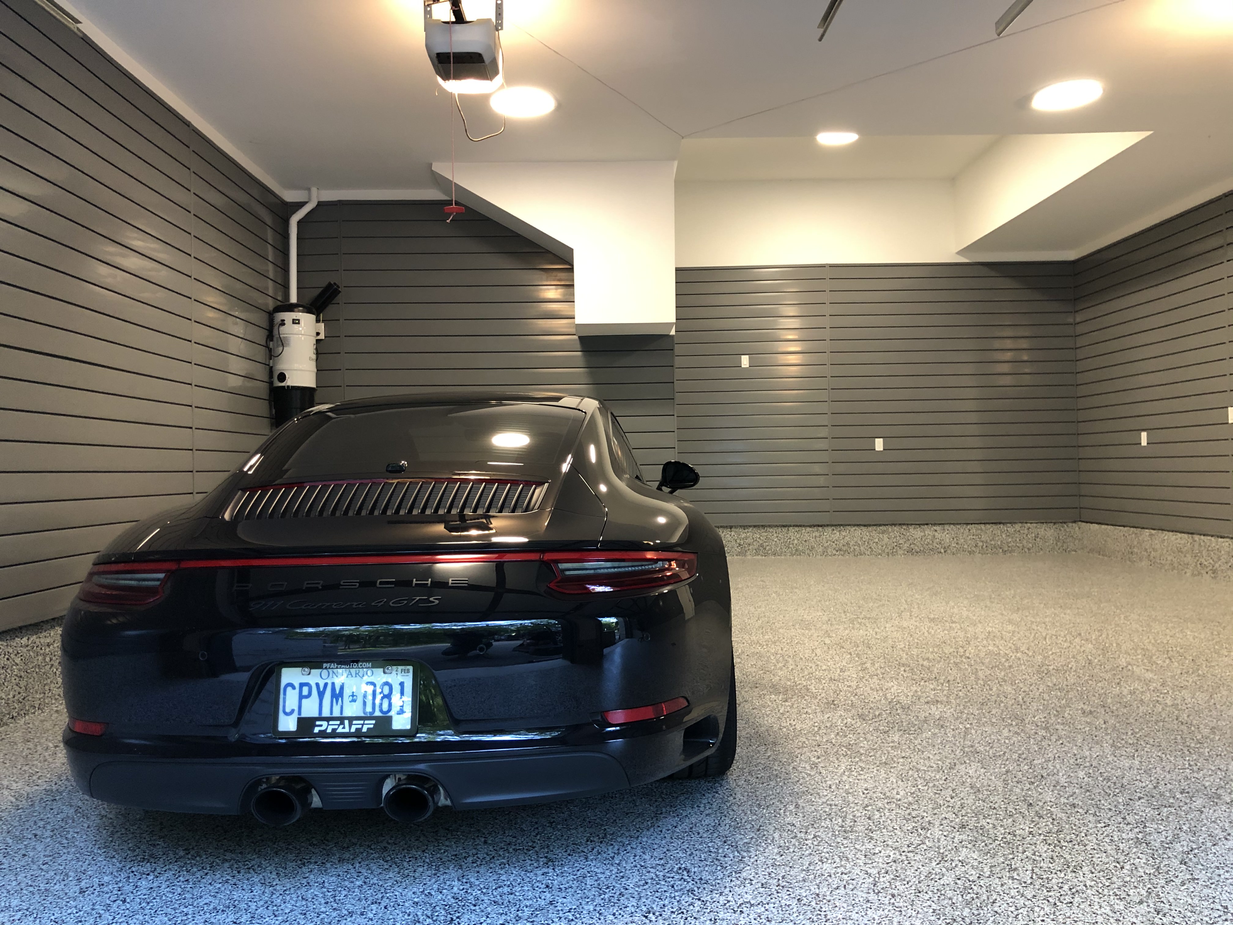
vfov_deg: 49.7
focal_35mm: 28
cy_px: 462
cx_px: 616
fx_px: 997
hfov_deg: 63.4
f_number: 1.8
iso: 80
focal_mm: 4
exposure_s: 1/15
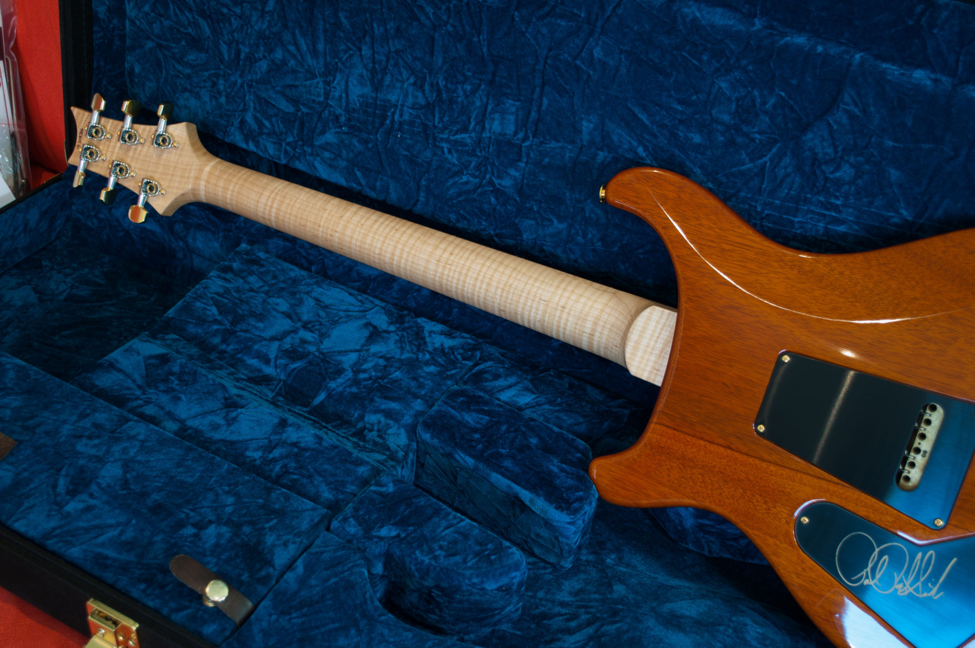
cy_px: 324
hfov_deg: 46.5
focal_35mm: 42
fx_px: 1136
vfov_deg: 31.8
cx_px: 488
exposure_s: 1/6
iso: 100
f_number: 4.5
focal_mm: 28
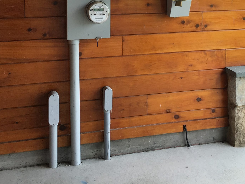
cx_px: 152
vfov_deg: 33.1
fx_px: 304
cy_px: 51
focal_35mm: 43
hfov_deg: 43.5
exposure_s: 1/208
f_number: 2.2
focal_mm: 4.15
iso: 25
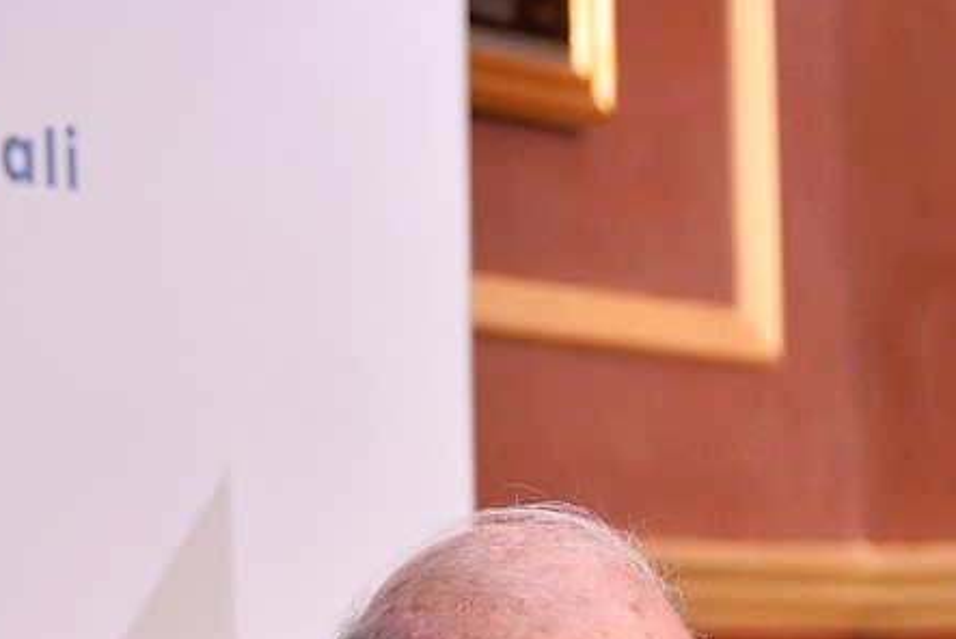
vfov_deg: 6.7
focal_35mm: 201
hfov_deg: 9.9
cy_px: 1125
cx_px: 1511
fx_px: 5341
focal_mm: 55
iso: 800
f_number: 2.8
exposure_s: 1/100
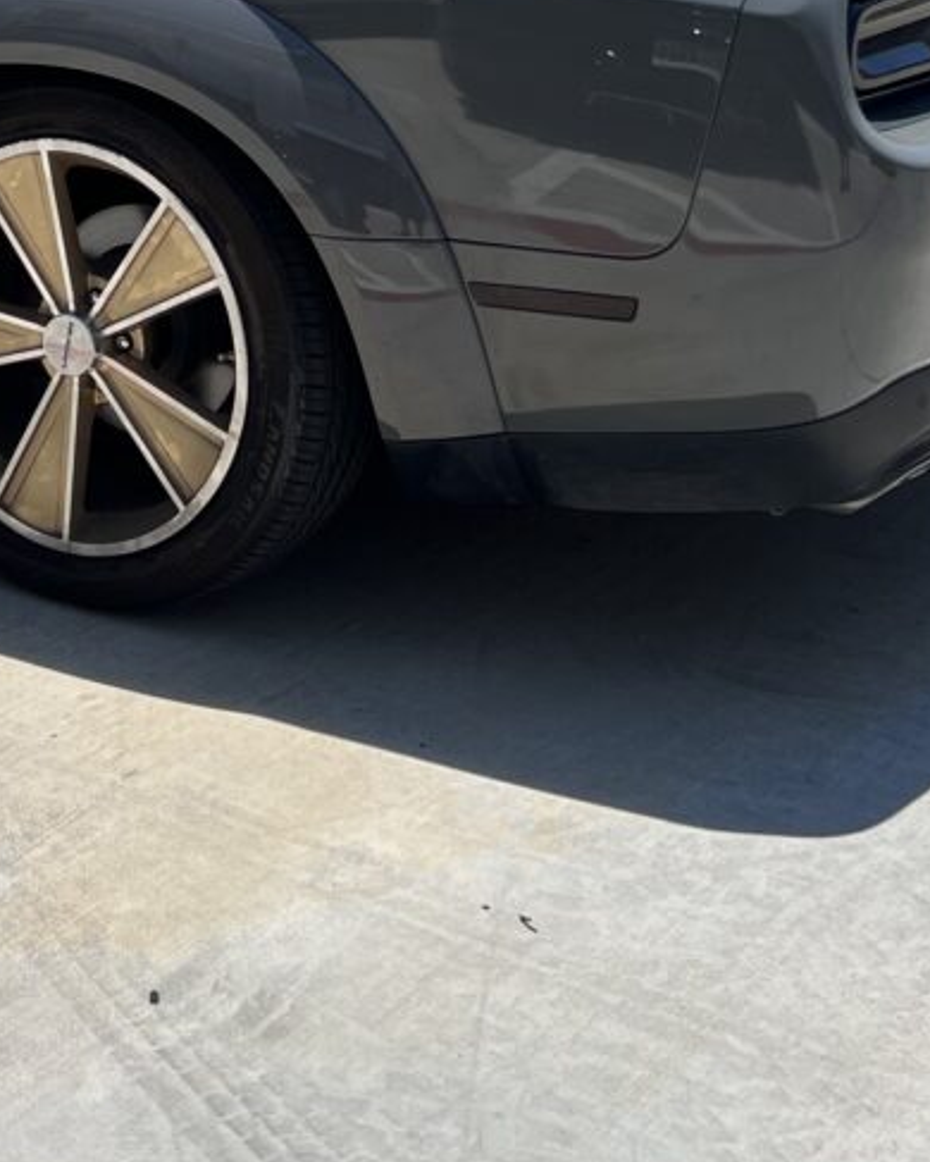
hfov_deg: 18.6
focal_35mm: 80
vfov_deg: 22.5
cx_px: -38
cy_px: -110
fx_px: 2751
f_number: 1.5
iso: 50
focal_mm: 5.7
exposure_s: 1/5587
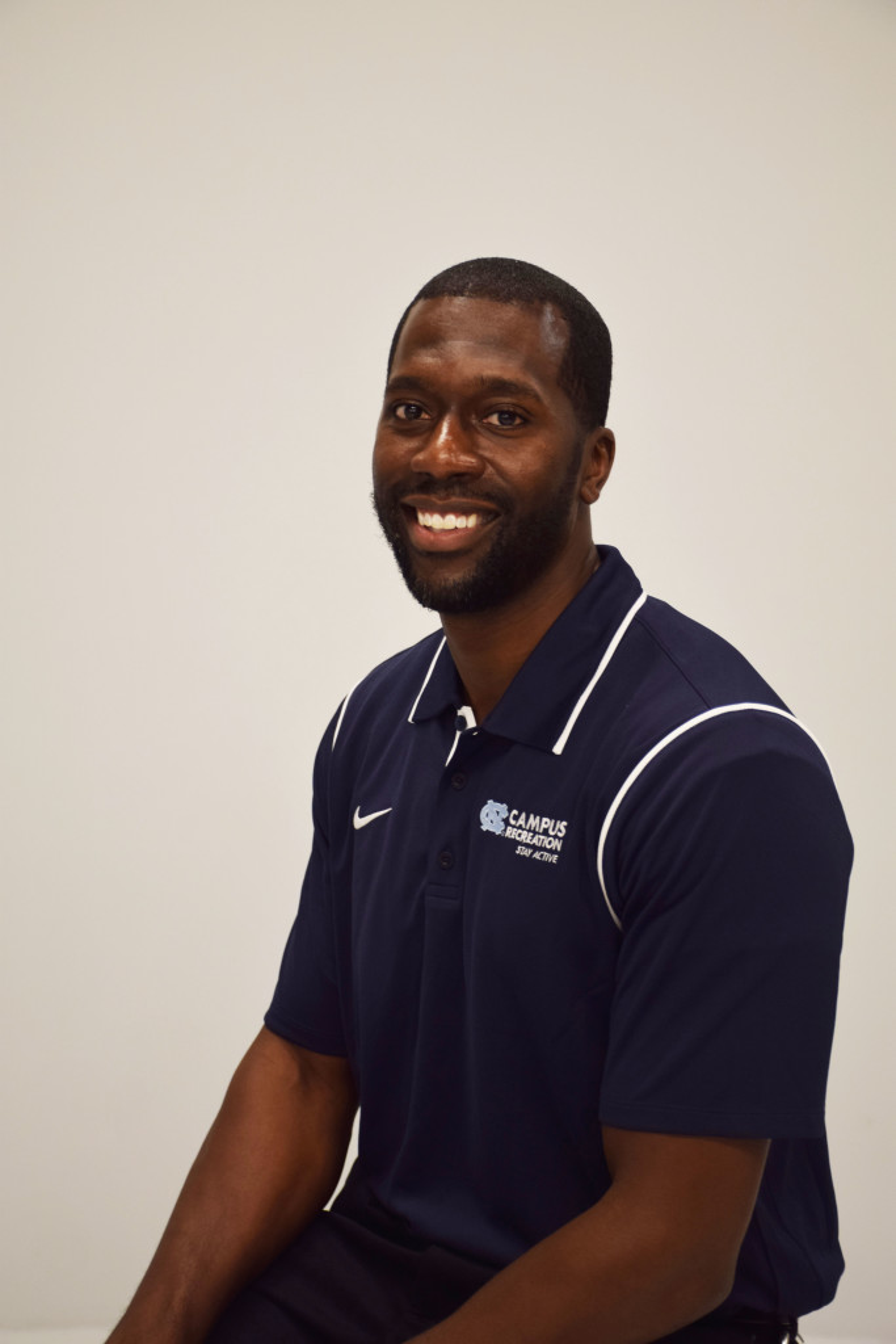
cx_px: 448
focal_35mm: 63
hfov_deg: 21.6
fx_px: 2351
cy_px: 672
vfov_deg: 31.9
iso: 200
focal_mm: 42
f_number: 4.5
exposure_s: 1/50
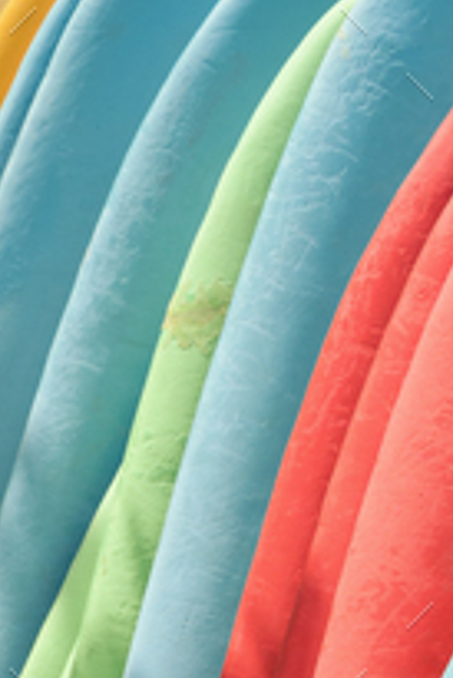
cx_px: 172
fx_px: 4261
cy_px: 326
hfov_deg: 6.1
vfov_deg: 9.1
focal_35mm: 226
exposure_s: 1/1000
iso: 100
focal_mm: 35
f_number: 5
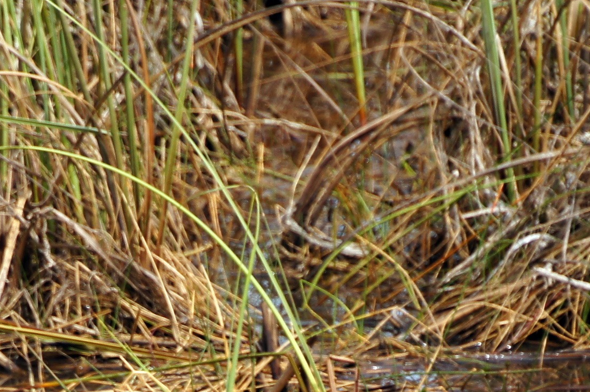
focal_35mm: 581
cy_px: 582
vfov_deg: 2.4
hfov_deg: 3.6
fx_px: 9511
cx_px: 282
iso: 100
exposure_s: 1/200
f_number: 6.3
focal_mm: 120
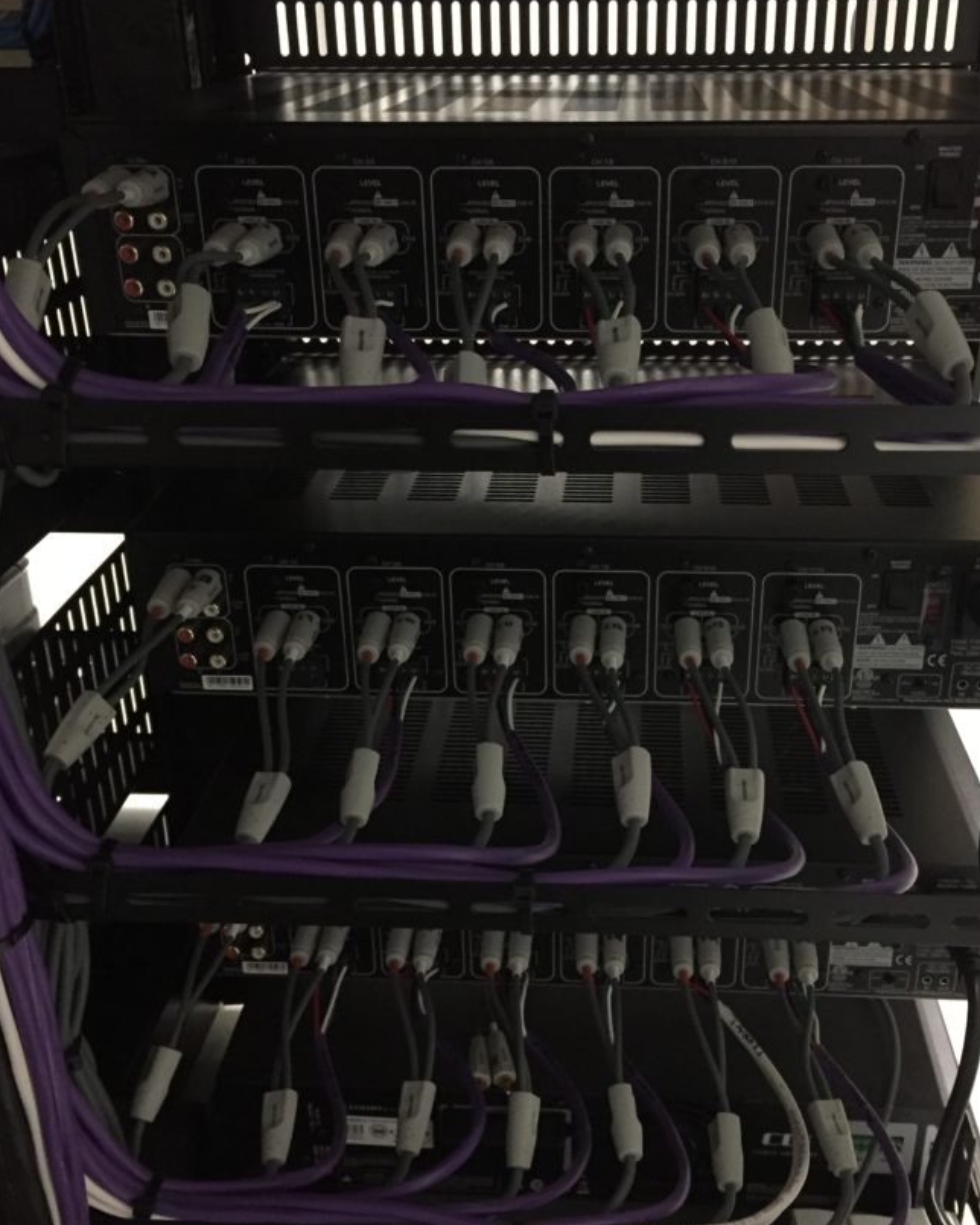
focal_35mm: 36
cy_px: 638
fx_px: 1305
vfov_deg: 50.3
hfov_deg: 41.1
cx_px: 552
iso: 320
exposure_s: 1/15
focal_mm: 4.15
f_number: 2.2
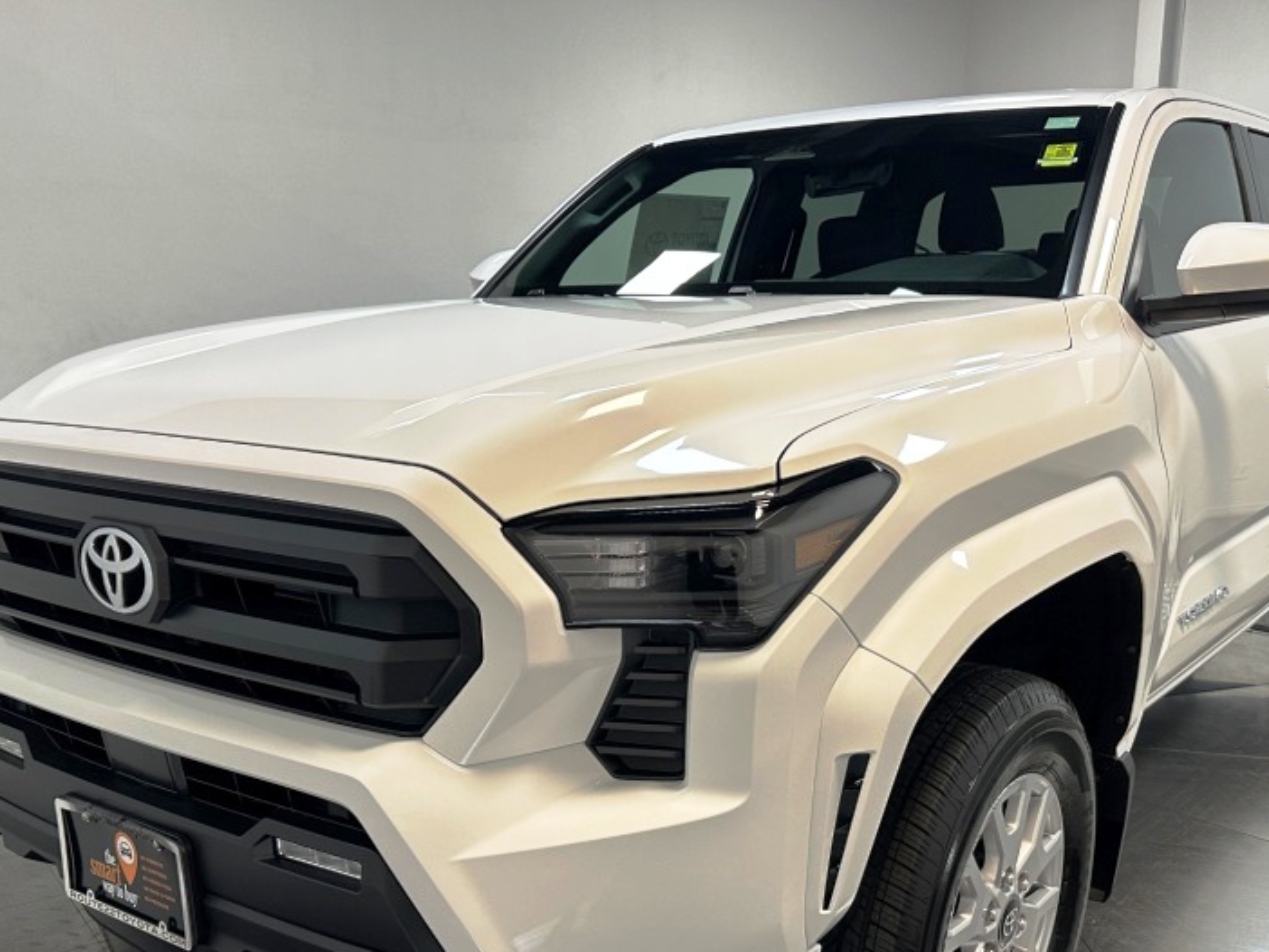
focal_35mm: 35
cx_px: 656
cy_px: 670
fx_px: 1284
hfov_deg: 52.6
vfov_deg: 40.0
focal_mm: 6.86
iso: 160
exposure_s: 1/60
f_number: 1.78
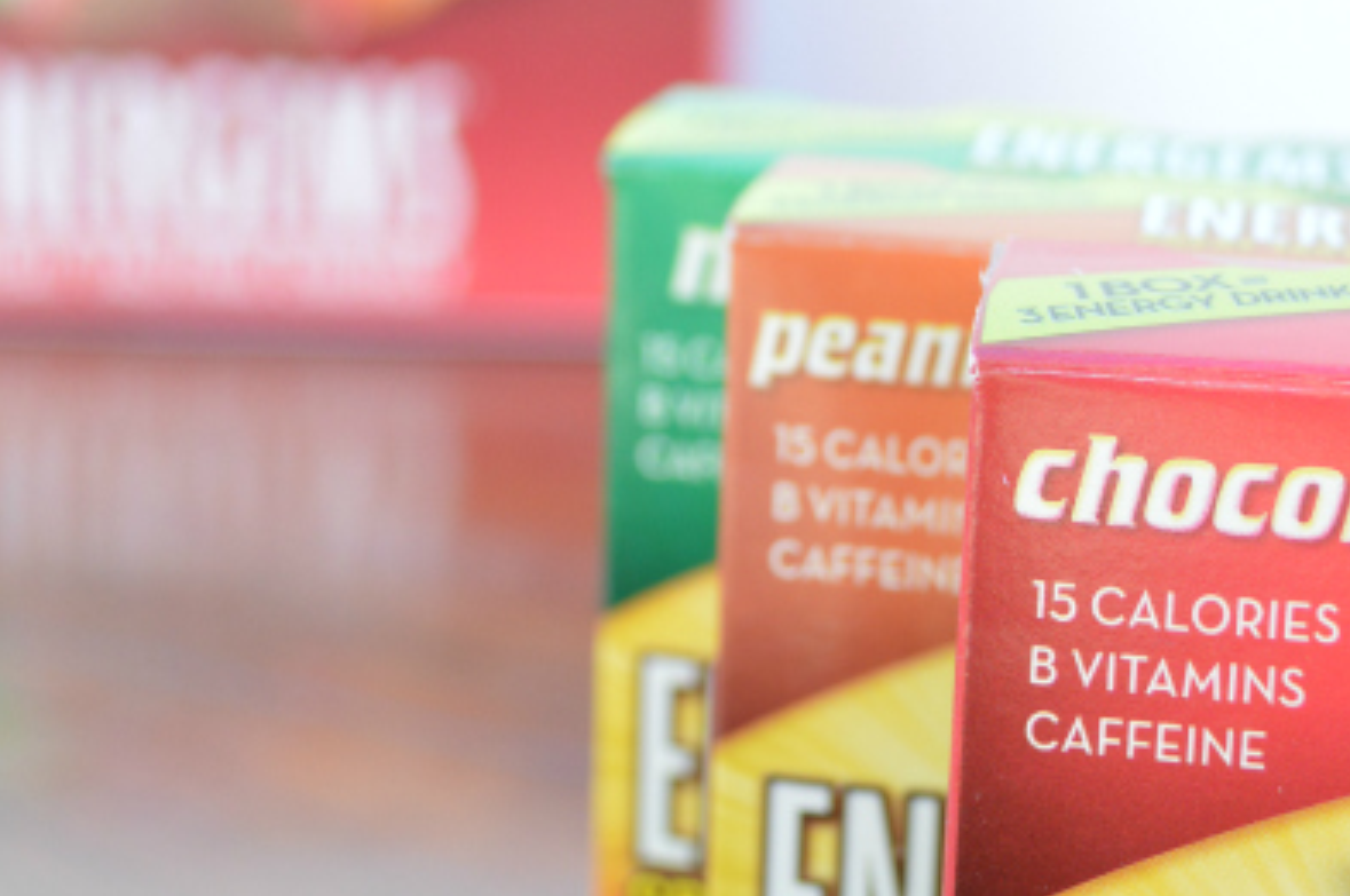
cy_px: 651
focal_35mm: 64
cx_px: 871
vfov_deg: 21.0
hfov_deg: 31.3
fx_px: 2397
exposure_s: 1/200
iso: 400
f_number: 4.2
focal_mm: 26
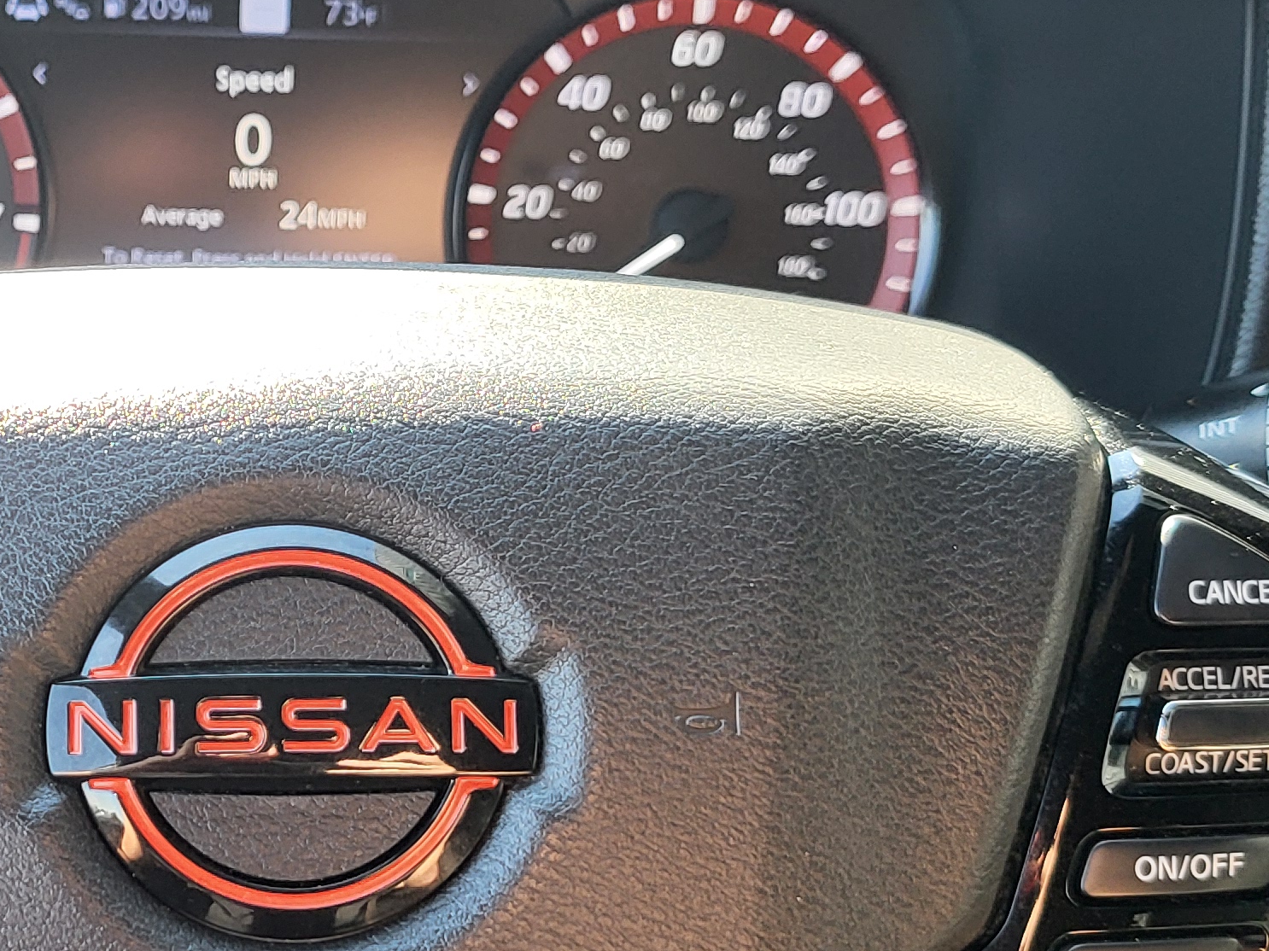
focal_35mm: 70
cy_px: 539
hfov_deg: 27.0
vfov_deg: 21.0
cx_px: 164
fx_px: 2566
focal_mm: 5.4
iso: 80
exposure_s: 1/120
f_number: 1.8
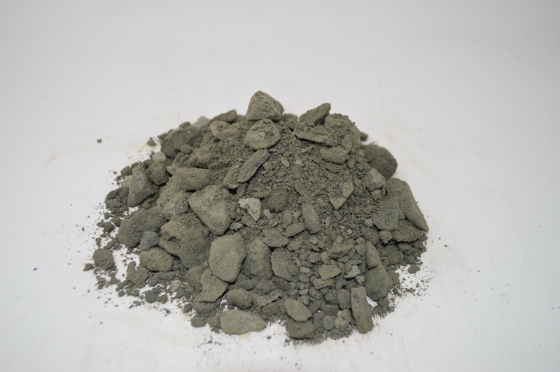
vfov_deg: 43.5
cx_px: 280
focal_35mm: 30
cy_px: 186
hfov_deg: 62.0
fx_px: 466
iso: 360
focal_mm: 20
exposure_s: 1/125
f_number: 4
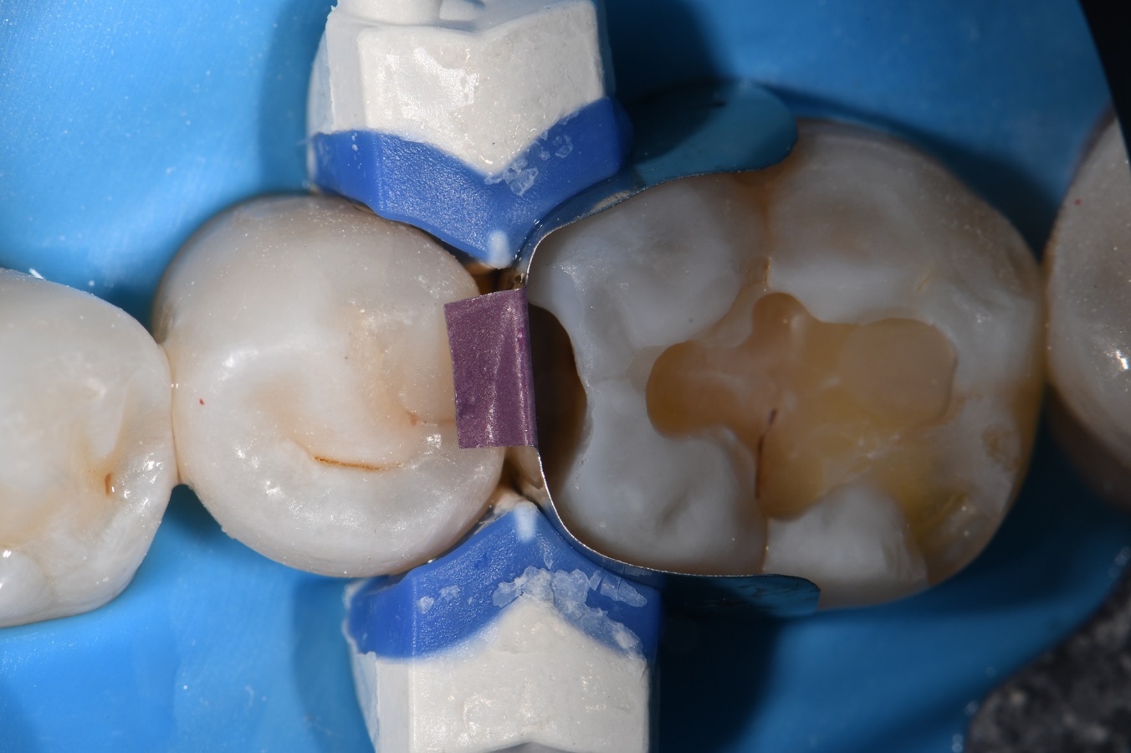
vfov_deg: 8.7
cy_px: 376
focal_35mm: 157
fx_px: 4930
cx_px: 566
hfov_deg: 13.1
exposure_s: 1/160
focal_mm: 105
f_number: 32
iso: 200
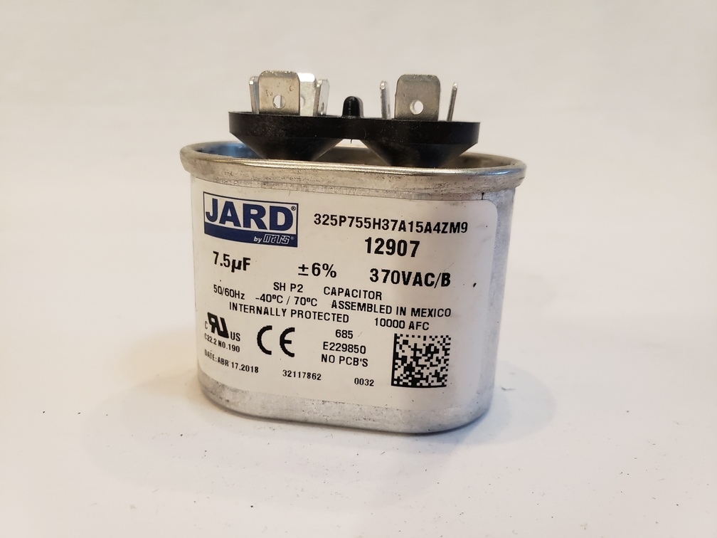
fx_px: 539
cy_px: 269
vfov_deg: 53.1
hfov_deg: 67.3
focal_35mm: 26
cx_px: 358
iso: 250
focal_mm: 4.3
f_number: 2.4
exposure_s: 1/40
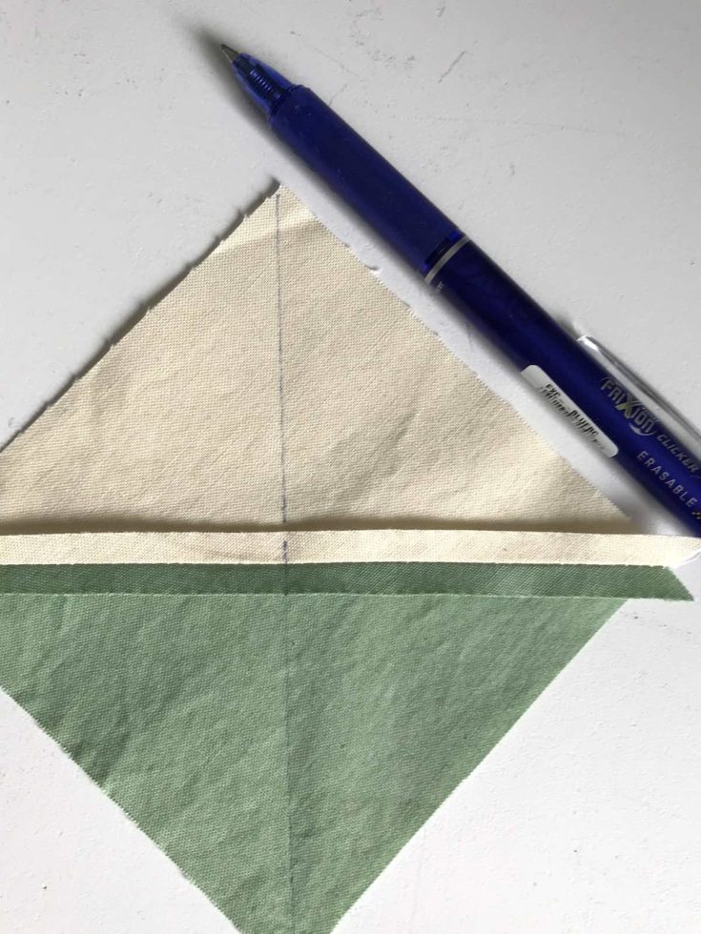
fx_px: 756
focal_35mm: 28
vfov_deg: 63.4
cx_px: 350
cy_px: 467
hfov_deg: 49.7
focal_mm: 3.99
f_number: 1.8
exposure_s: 1/60
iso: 25
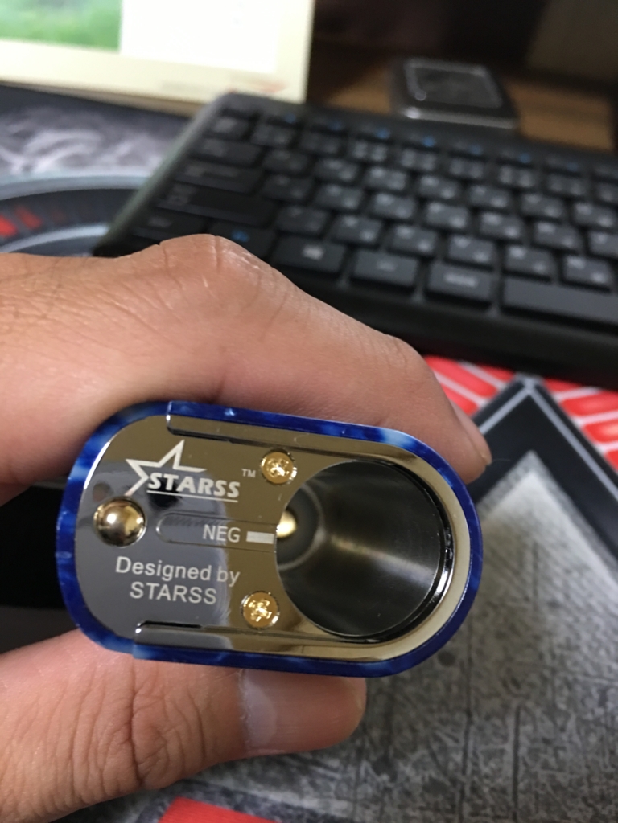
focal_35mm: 29
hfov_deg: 48.2
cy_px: 412
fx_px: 690
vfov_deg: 61.7
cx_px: 309
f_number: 2.2
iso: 100
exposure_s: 1/10
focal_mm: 4.15
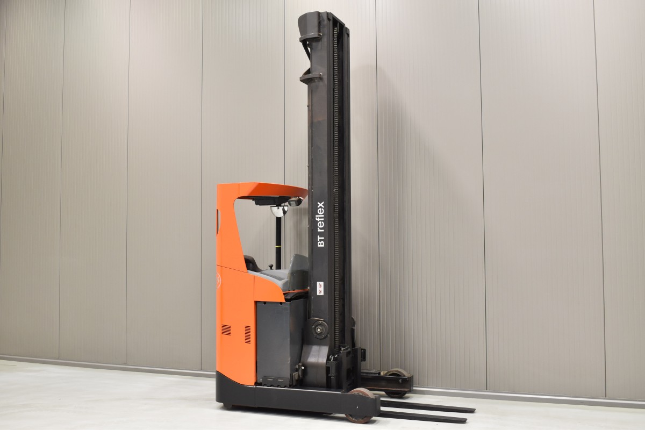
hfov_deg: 51.3
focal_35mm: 38
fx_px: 672
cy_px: 215
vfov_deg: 35.5
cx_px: 322
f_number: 5.6
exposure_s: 1/15
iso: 1000
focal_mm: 25
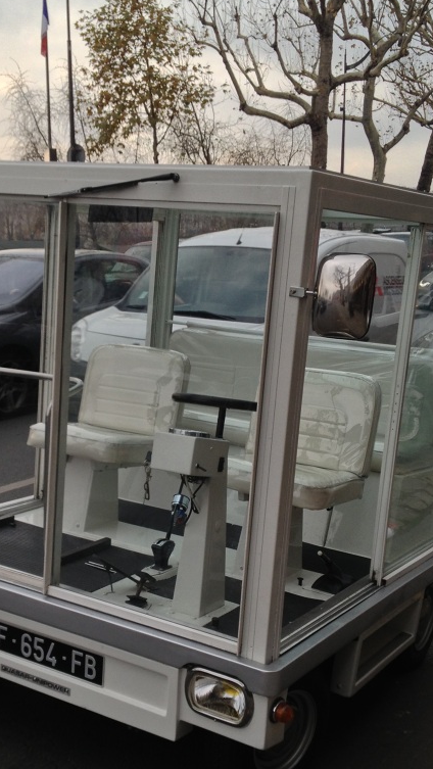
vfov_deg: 38.3
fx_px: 1101
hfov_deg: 22.1
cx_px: 141
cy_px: 464
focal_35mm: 54
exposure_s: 1/242
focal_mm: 4.28
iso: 50
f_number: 2.4
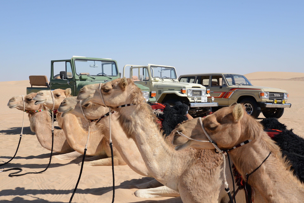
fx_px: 397
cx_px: 150
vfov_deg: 28.7
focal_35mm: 47
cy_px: 101
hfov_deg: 41.9
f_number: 13
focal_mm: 46
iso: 400
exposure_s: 1/640
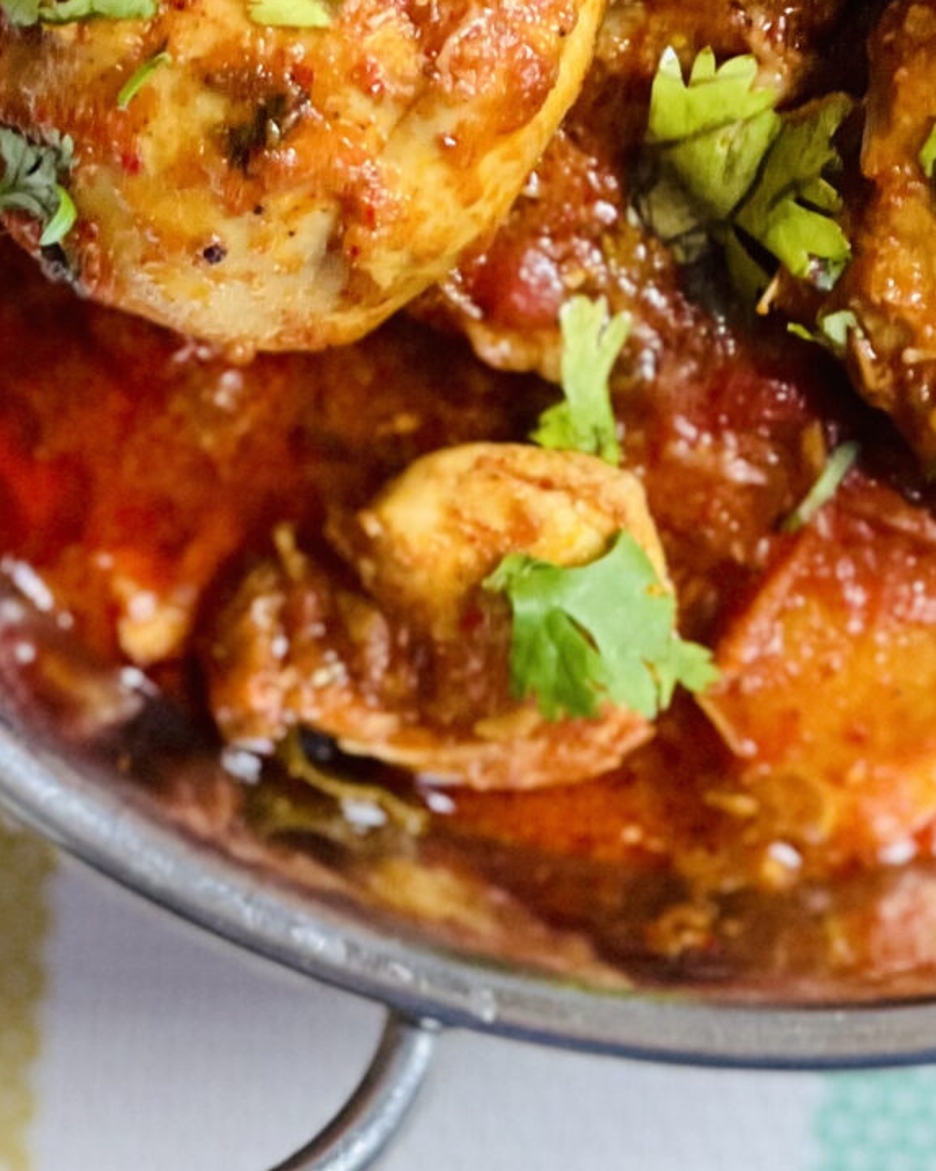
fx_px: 9284
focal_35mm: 268
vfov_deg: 7.2
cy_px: 7
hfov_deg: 5.8
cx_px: 520
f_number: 2.8
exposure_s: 1/61
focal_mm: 9
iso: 250
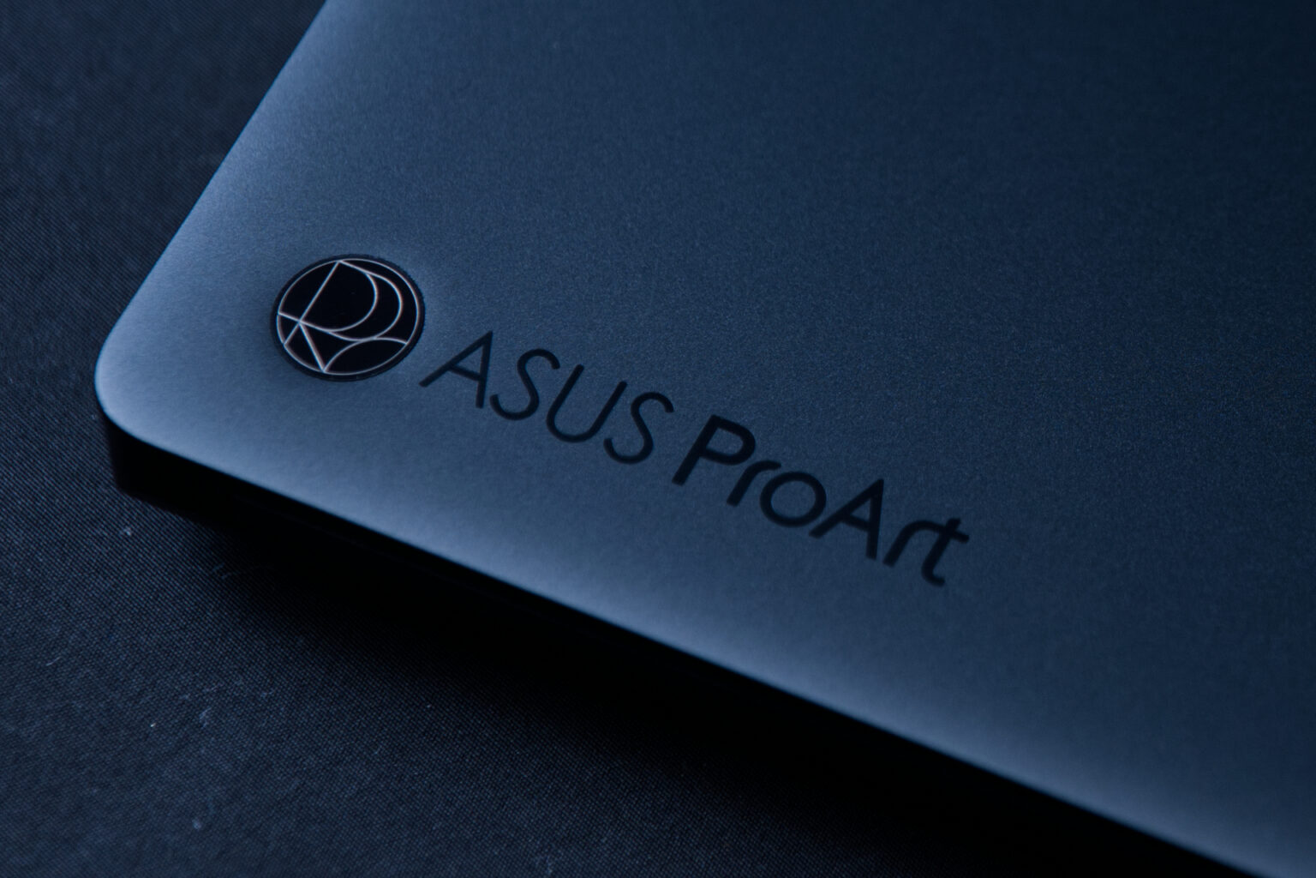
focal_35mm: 105
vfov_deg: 13.0
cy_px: 439
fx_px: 3838
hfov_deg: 19.5
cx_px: 658
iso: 400
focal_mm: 105
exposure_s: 1/200
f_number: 4
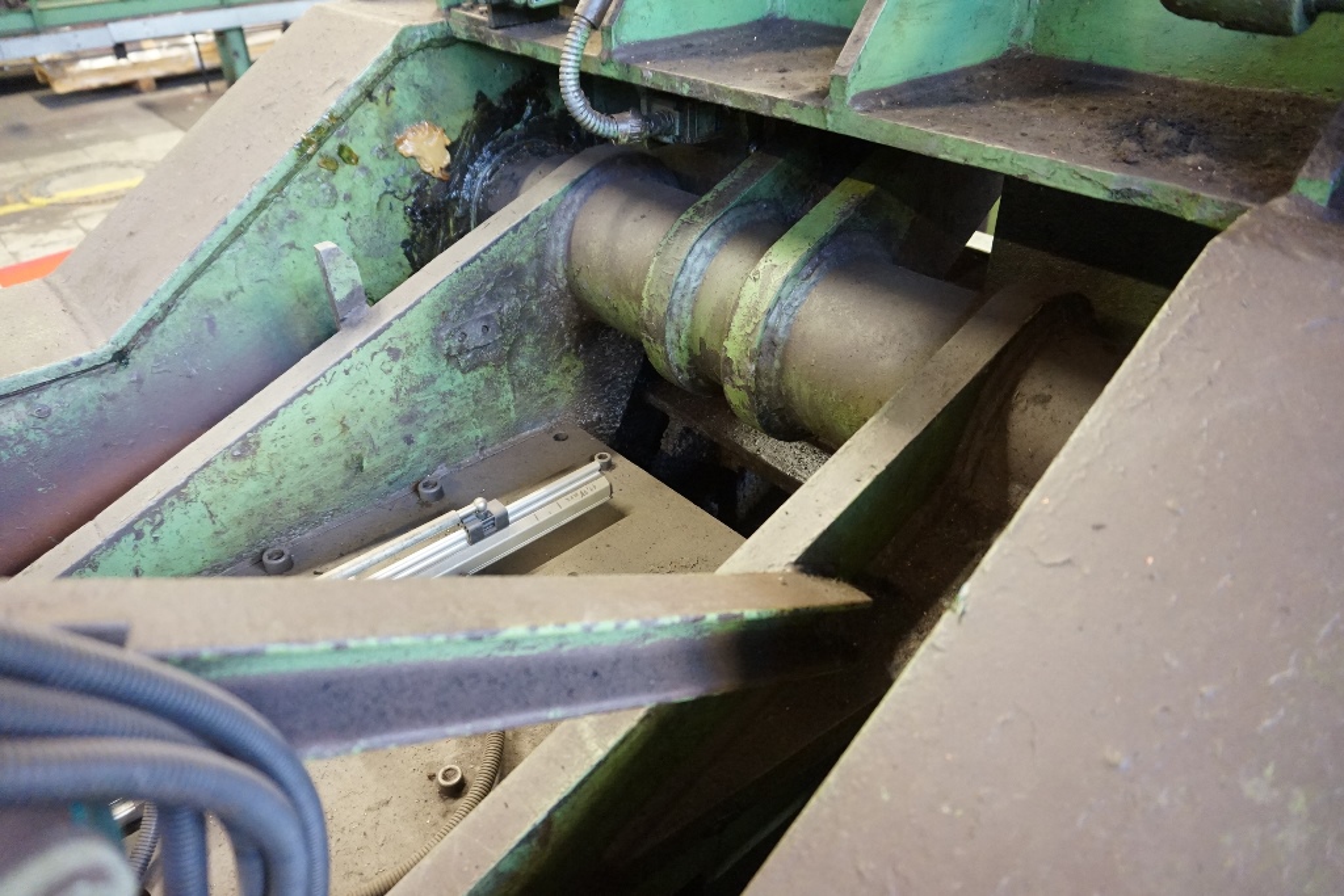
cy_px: 448
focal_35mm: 24
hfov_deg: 73.7
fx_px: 896
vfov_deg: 53.1
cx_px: 672
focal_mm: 16
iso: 3200
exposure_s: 1/25
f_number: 3.5
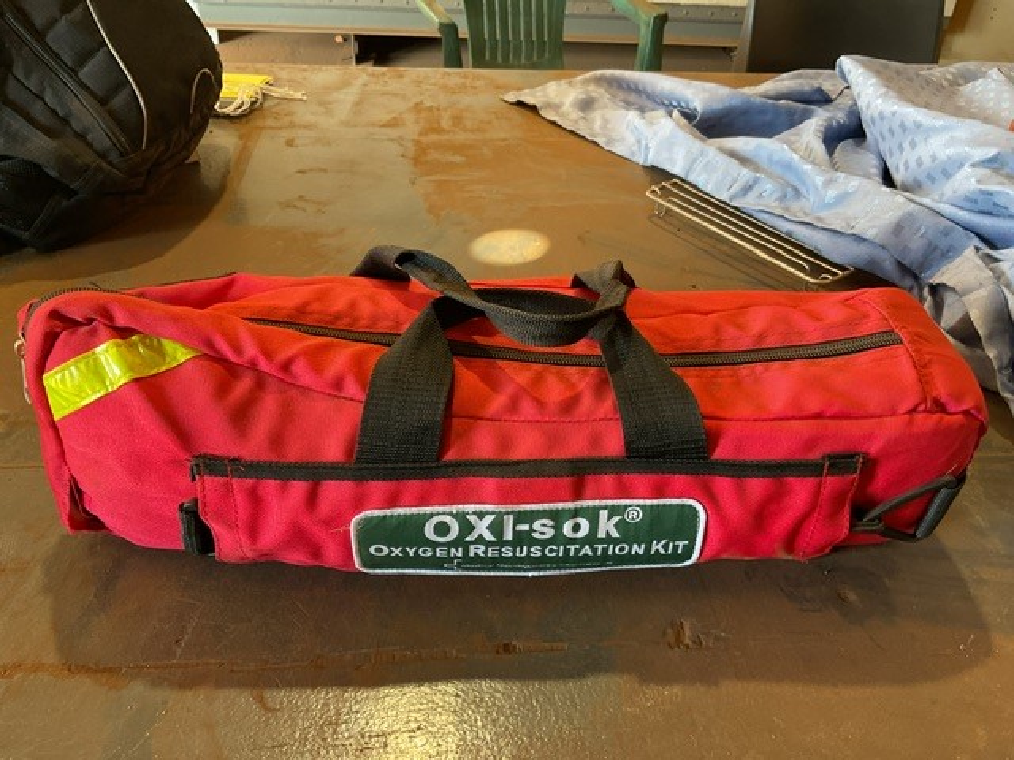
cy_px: 380
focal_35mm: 29
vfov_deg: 48.2
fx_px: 849
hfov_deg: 61.7
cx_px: 507
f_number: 1.8
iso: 125
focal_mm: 3
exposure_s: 1/50
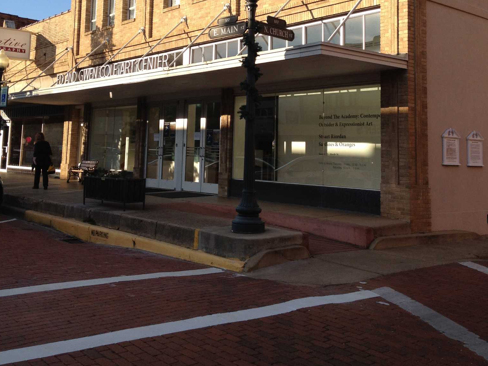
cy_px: 80
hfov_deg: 40.4
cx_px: 243
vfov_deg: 30.2
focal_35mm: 47
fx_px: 663
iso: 64
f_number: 2.4
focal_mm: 4.28
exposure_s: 1/935
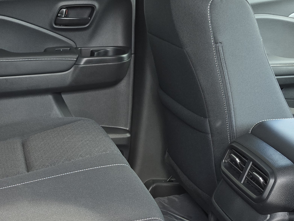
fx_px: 501
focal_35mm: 59
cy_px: 261
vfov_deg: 22.9
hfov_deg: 30.6
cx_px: 5
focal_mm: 6.3
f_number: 1.7
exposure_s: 1/180
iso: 160
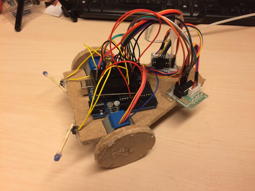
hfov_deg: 61.7
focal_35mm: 29
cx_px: 128
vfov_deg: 48.2
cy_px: 96
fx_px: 214
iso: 200
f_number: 2.2
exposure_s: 1/33
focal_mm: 4.15
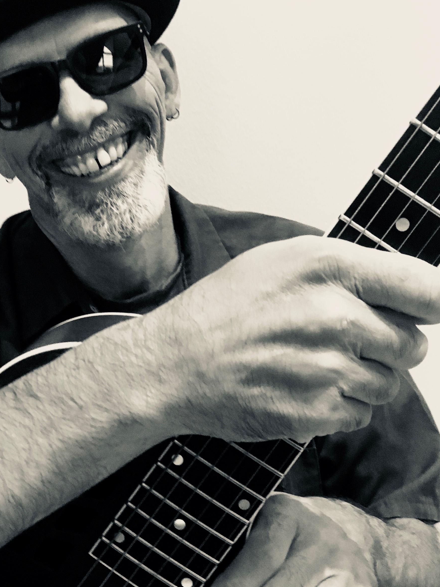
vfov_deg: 38.0
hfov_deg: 29.0
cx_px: 161
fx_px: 847
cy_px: 355
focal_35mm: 50
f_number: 2.2
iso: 200
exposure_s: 1/20
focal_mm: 4.15
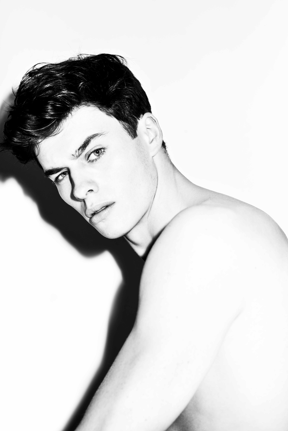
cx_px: 144
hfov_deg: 27.0
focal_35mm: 50
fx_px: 599
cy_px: 216
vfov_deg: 39.6
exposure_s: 1/200
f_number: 4.5
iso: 100
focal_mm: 50
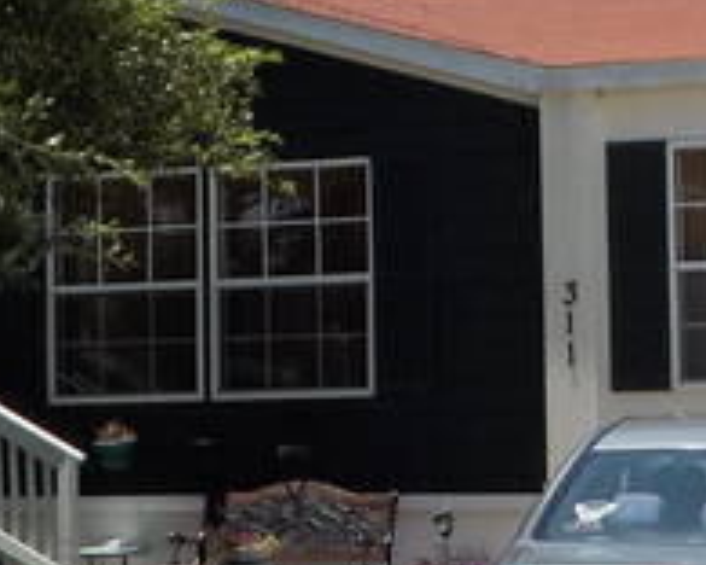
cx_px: 434
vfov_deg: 11.4
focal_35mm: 135
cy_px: 219
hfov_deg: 14.3
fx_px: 2821
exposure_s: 1/1250
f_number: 3.3
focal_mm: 4.1
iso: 125
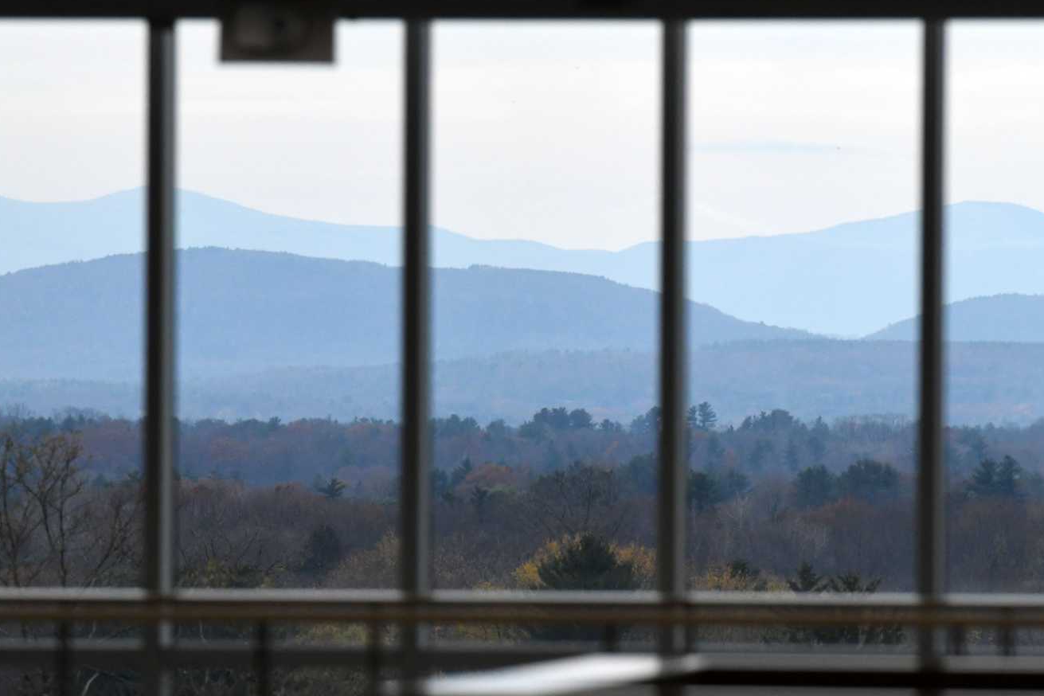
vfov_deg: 3.0
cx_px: 440
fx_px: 13246
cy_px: 386
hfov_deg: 4.5
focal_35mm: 457
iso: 1800
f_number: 4.5
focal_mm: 195
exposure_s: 1/8000
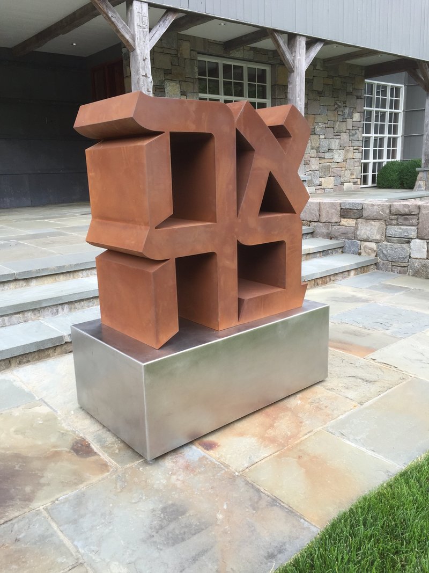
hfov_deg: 48.2
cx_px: 214
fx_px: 479
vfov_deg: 61.7
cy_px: 286
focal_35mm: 29
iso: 32
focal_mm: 4.15
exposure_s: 1/384
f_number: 2.2
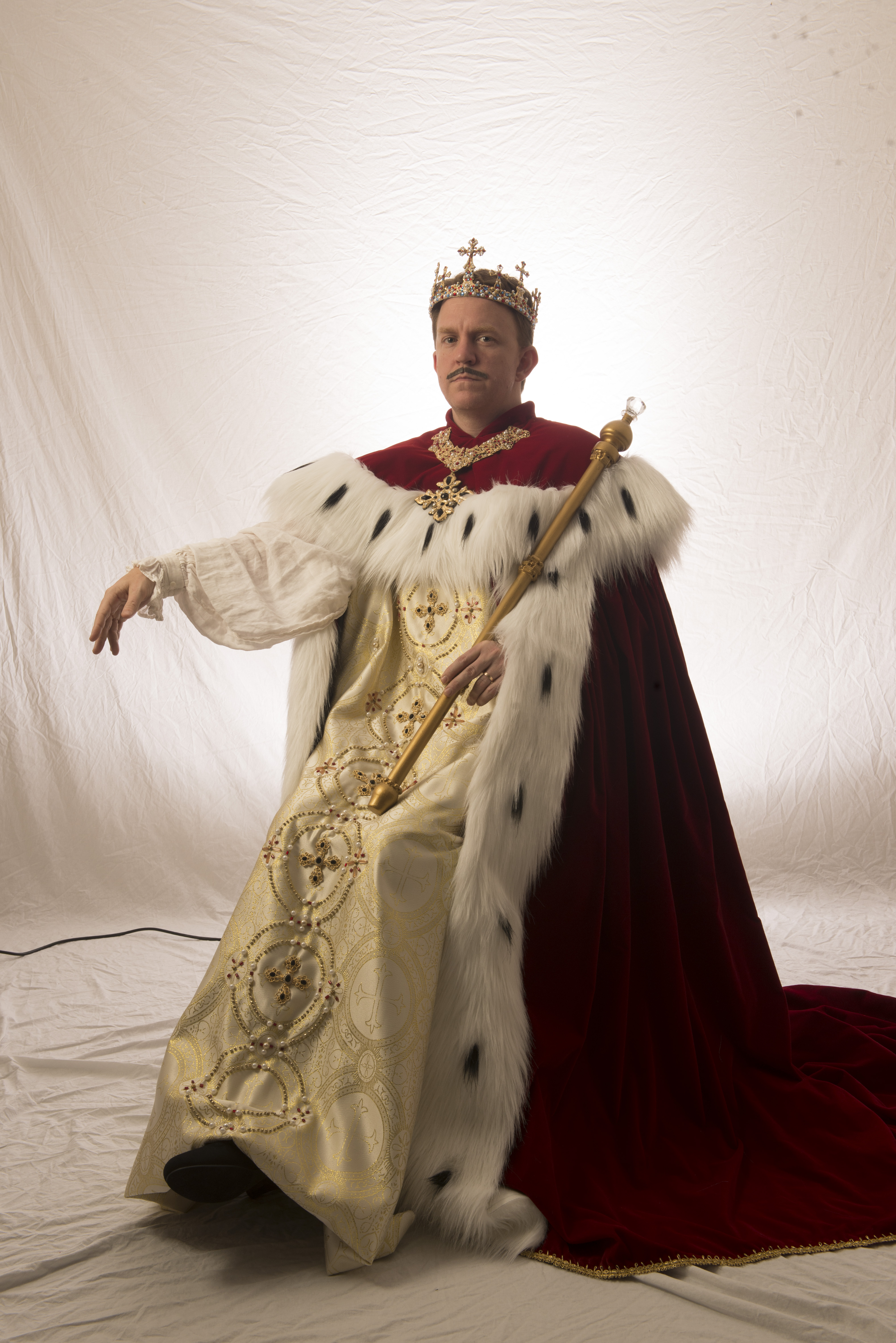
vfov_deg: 43.6
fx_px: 1678
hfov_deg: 29.9
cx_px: 448
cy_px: 672
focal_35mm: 45
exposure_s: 1/60
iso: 250
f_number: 13
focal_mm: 45
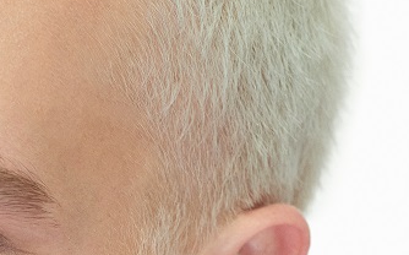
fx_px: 4287
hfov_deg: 5.4
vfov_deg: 3.4
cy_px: 266
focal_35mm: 385
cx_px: -137
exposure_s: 1/200
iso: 800
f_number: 8
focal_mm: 105
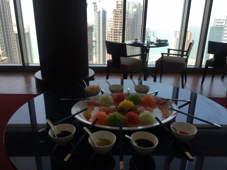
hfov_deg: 61.7
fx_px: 190
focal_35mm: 29
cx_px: 114
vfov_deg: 48.2
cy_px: 85
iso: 32
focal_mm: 4.15
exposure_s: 1/213
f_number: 2.2
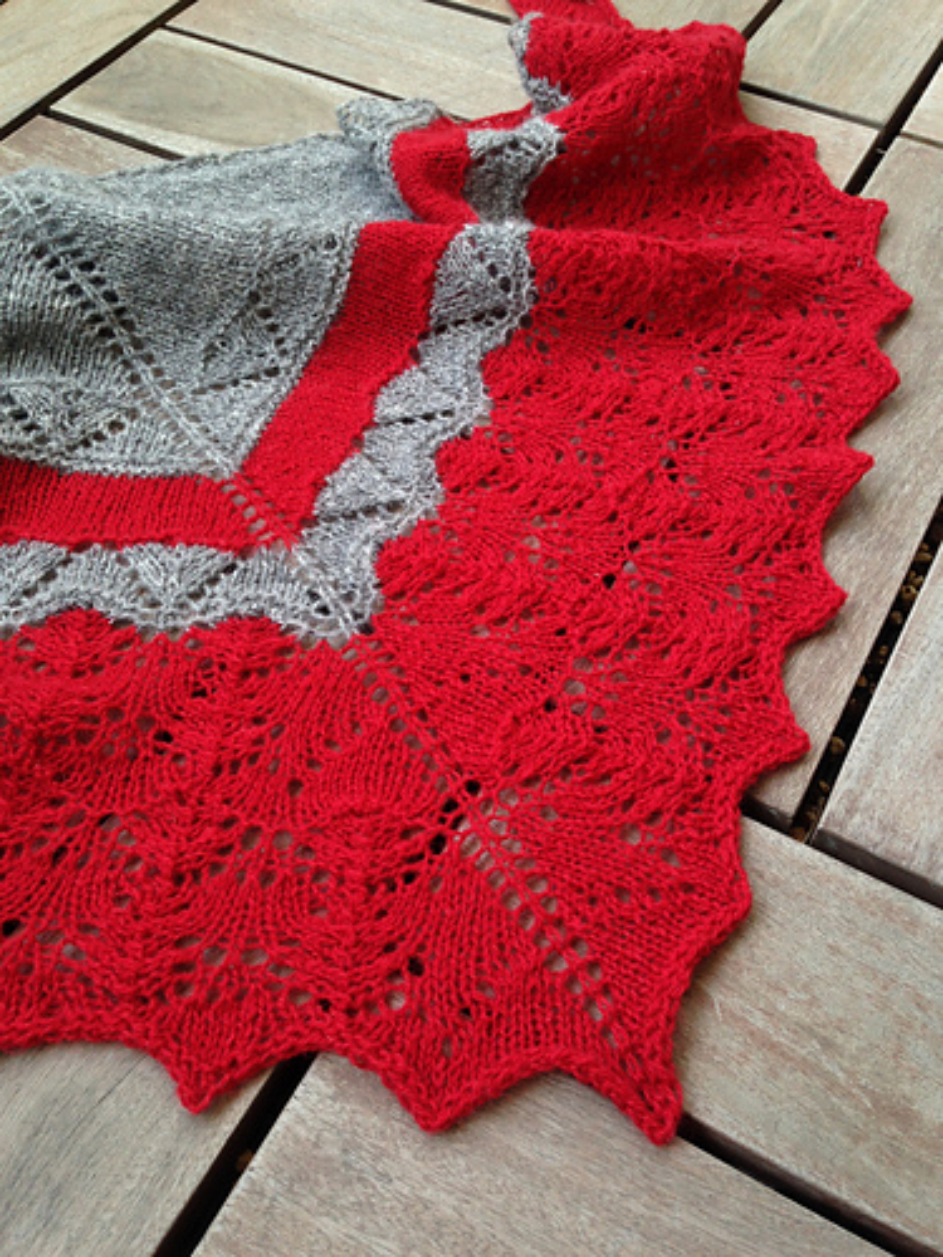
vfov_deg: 55.4
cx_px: 472
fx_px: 1199
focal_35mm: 33
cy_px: 628
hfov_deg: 42.9
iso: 50
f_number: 2.4
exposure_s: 1/40
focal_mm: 4.12
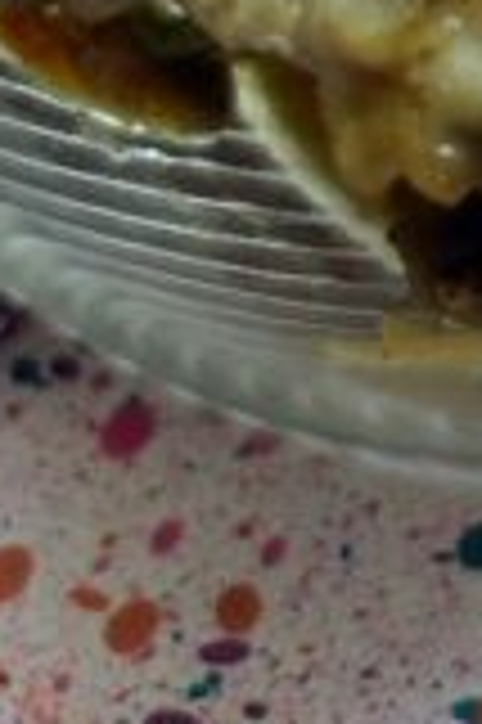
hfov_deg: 5.2
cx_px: 784
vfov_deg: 7.8
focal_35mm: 259
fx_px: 5212
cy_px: -443
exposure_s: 1/60
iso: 1400
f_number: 1.8
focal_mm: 50
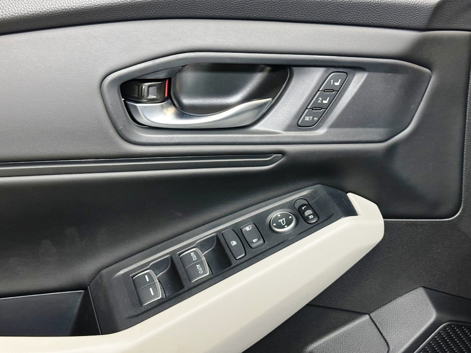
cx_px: 236
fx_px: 653
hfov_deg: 39.7
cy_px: 176
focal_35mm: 48
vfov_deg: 30.3
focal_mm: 6.86
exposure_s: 1/30
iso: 500
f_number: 1.78
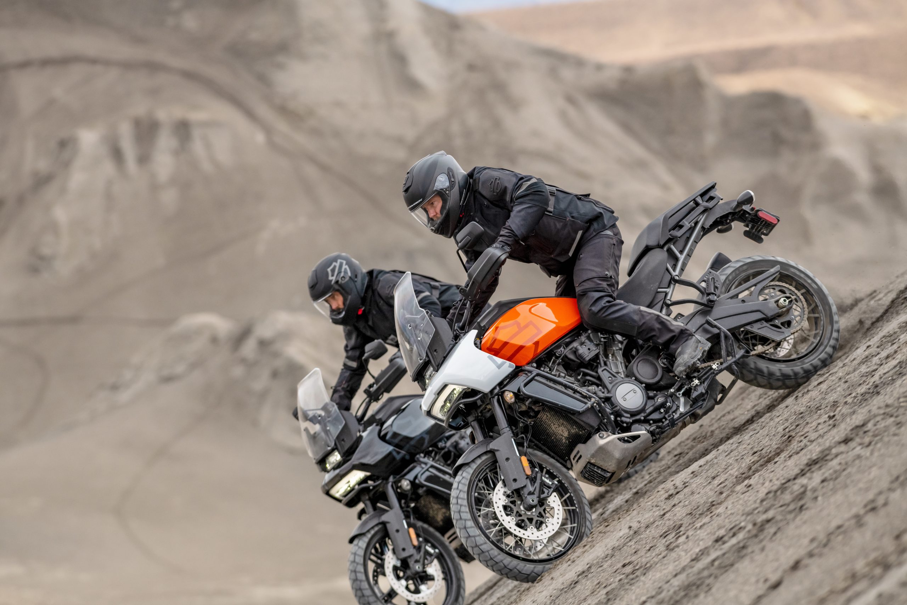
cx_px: 454
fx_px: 7558
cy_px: 302
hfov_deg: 6.9
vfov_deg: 4.6
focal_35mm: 300
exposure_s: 1/2000
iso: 800
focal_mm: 300
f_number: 8
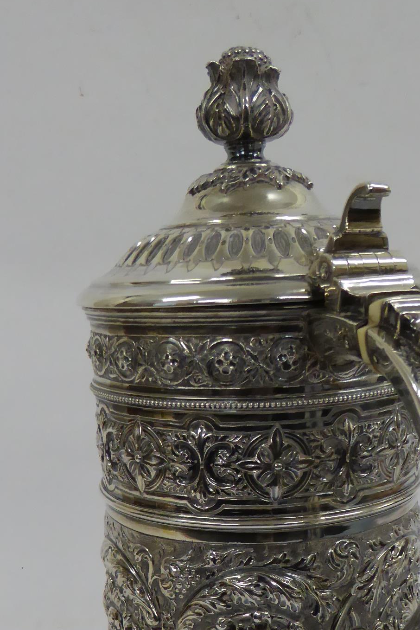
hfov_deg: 27.5
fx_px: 857
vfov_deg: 38.9
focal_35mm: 49
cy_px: 500
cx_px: 215
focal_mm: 4.3
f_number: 3.3
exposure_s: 1/50
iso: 400
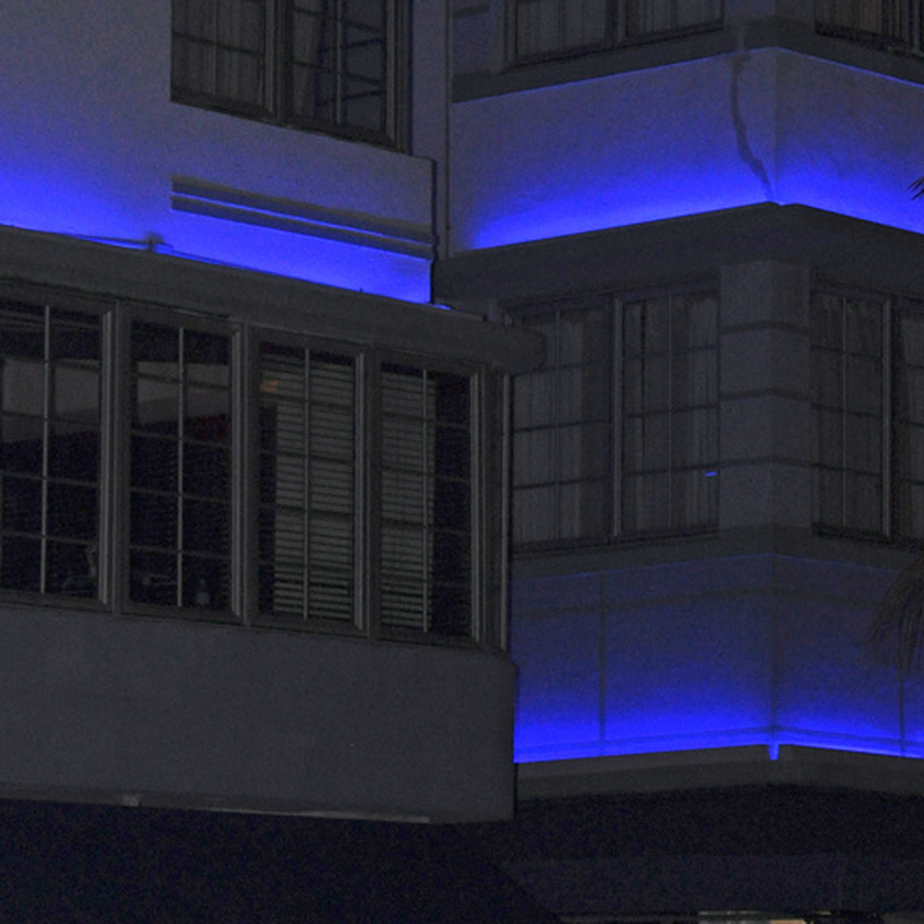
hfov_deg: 10.1
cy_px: 317
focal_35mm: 173
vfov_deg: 10.1
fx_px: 5225
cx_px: 604
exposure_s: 1/60
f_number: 8
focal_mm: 62
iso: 800
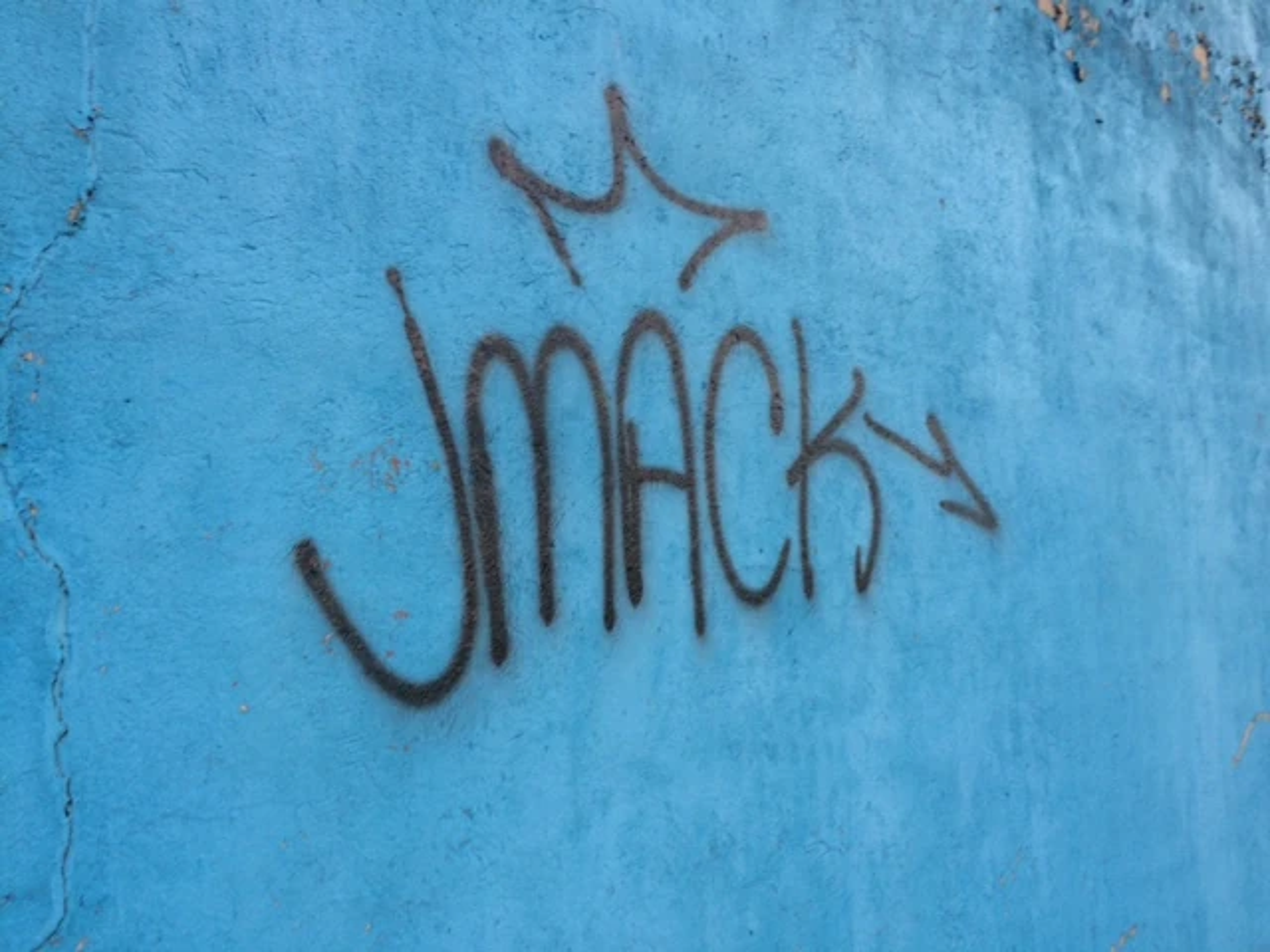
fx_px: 1064
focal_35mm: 29
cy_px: 476
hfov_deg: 61.7
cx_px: 635
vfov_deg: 48.2
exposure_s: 1/125
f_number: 2.2
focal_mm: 4.15
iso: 32
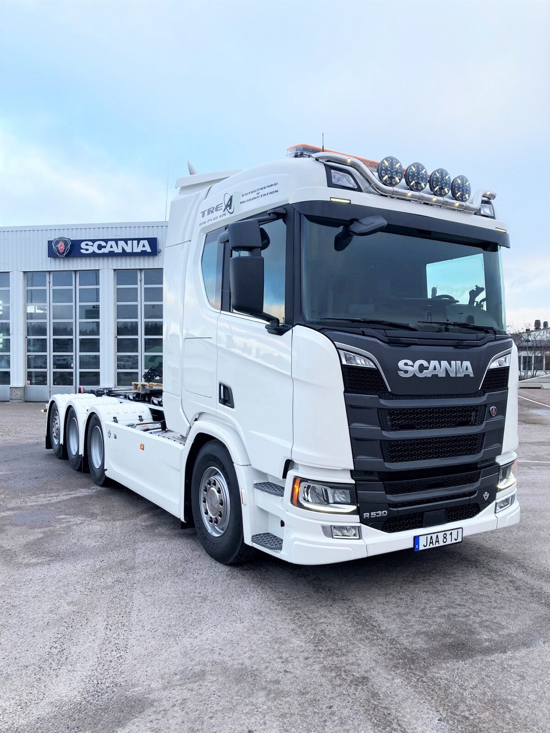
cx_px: 275
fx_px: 593
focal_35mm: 28
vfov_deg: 63.4
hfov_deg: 49.7
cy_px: 366
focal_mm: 3.99
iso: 20
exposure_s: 1/227
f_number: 1.8
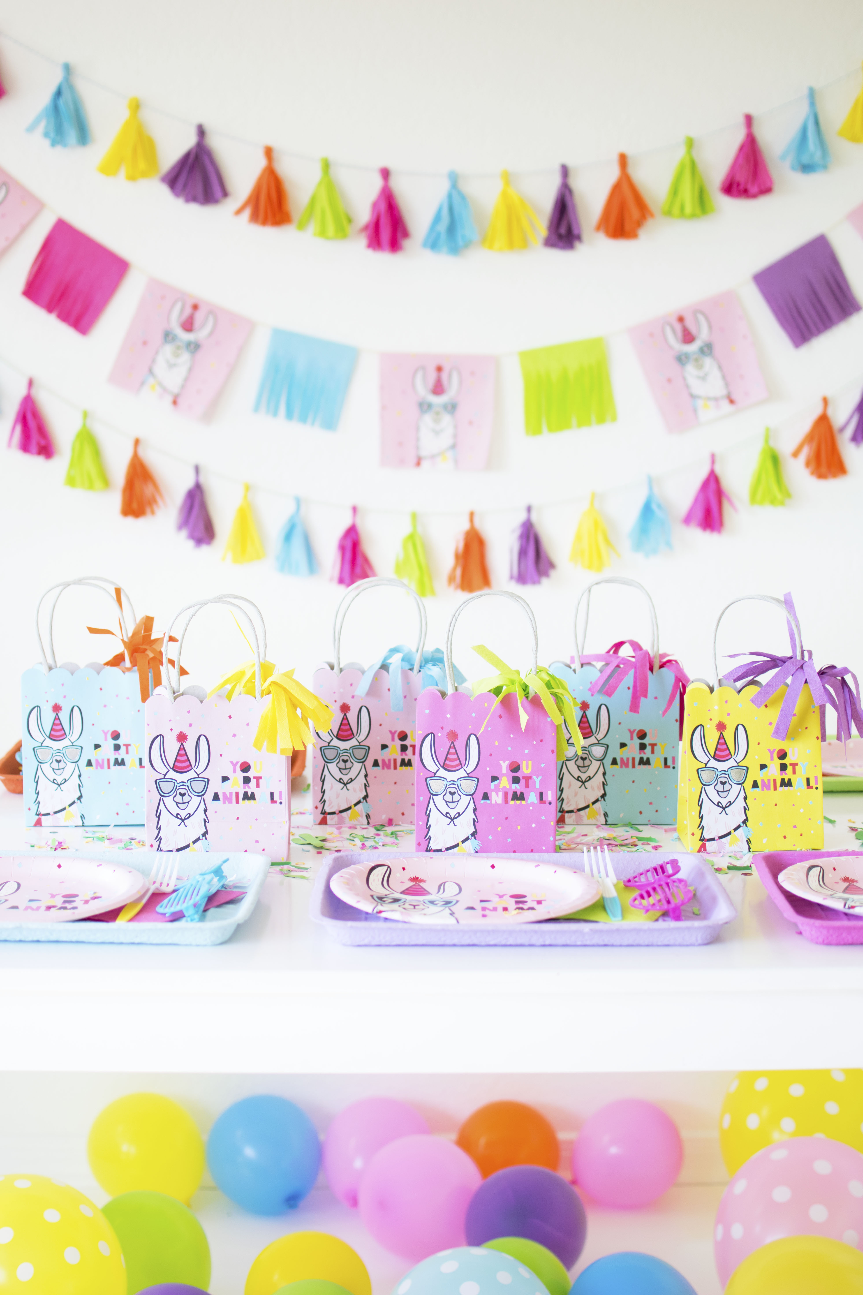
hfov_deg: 25.8
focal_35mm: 52
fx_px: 1888
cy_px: 648
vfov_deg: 37.9
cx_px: 432
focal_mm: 35
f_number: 2.2
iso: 200
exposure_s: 1/160
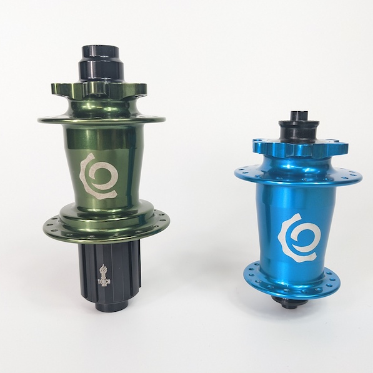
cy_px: 186
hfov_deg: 51.1
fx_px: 390
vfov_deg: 51.1
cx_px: 191
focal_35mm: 32
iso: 79
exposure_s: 1/120
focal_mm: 4.38
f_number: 1.73
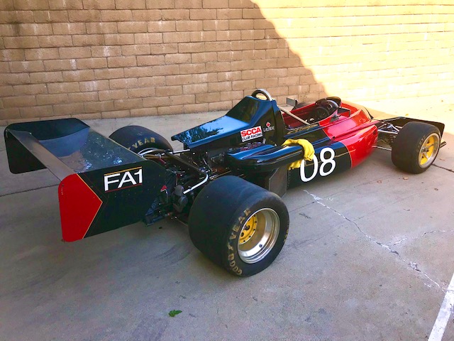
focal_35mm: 28
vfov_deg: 49.7
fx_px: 367
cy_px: 170
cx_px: 227
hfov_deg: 63.4
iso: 20
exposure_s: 1/1389
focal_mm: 3.99
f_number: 1.8
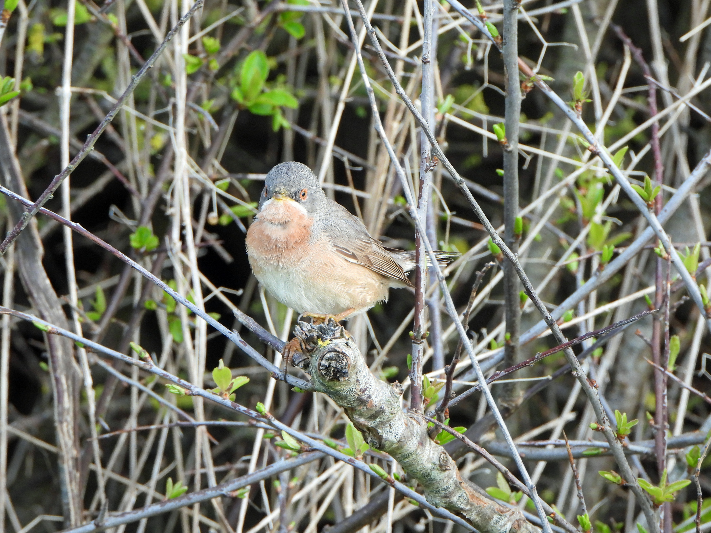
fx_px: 14378
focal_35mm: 700
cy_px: 266
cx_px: 356
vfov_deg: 2.1
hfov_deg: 2.8
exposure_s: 1/160
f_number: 5
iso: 400
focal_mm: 126
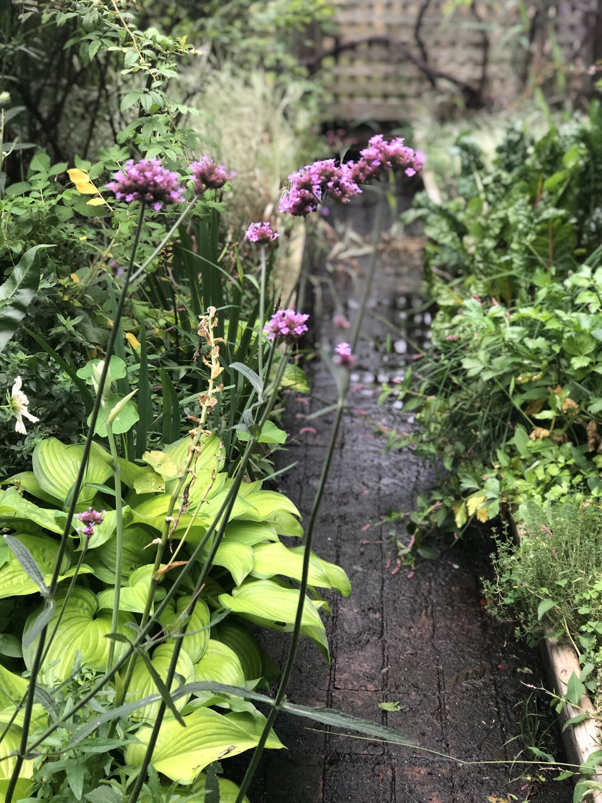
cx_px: 301
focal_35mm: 57
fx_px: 1322
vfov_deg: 33.8
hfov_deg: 25.7
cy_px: 402
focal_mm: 6.6
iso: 80
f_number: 2.8
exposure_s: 1/30
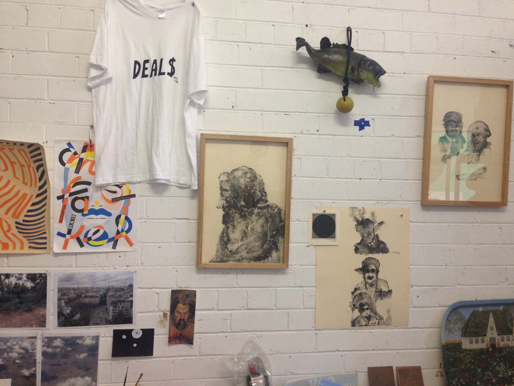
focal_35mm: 33
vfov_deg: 42.9
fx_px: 490
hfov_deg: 55.4
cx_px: 257
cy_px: 193
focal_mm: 4.12
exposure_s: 1/20
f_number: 2.4
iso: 125
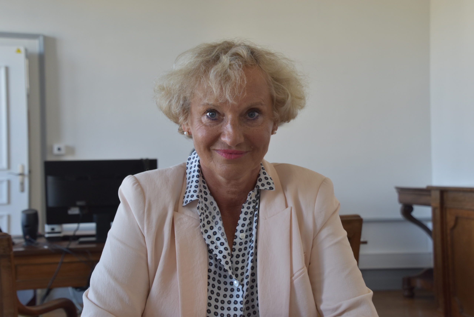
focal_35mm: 52
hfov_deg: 37.8
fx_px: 692
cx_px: 237
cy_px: 158
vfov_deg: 25.8
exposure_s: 1/80
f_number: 4.5
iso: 400
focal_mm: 35
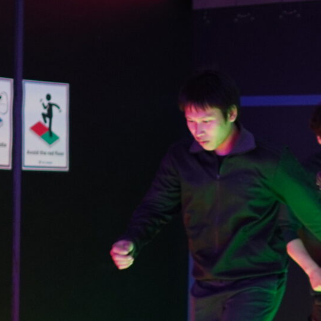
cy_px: 253
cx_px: 406
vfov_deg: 12.0
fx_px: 1521
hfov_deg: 11.7
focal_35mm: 145
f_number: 1.4
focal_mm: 30
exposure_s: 1/160
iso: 800
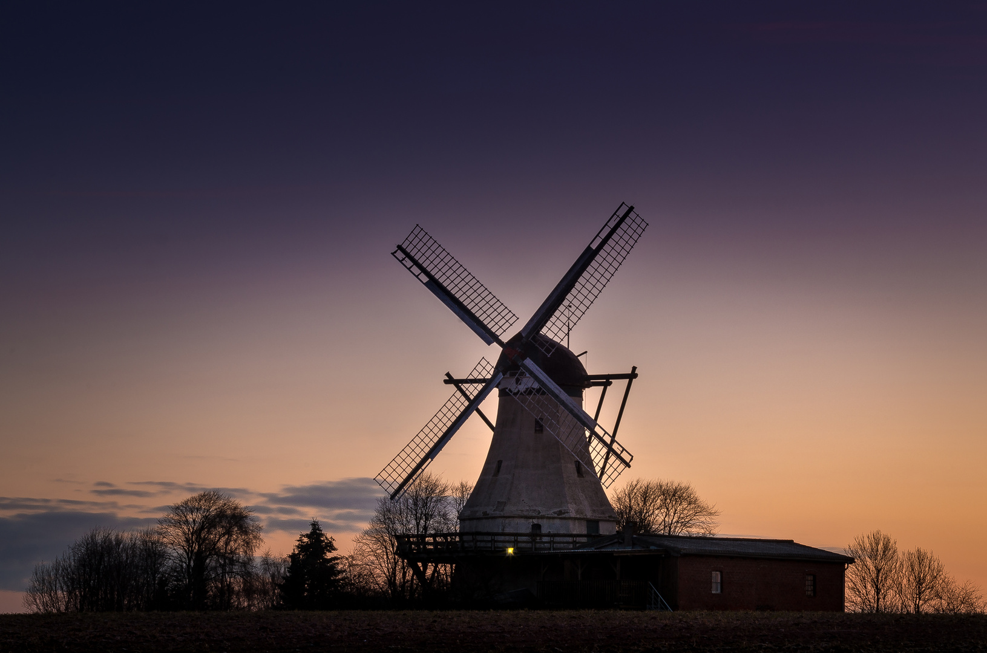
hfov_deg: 19.5
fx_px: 2873
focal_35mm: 105
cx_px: 494
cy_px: 326
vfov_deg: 13.0
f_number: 22
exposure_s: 3
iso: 80
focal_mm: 70
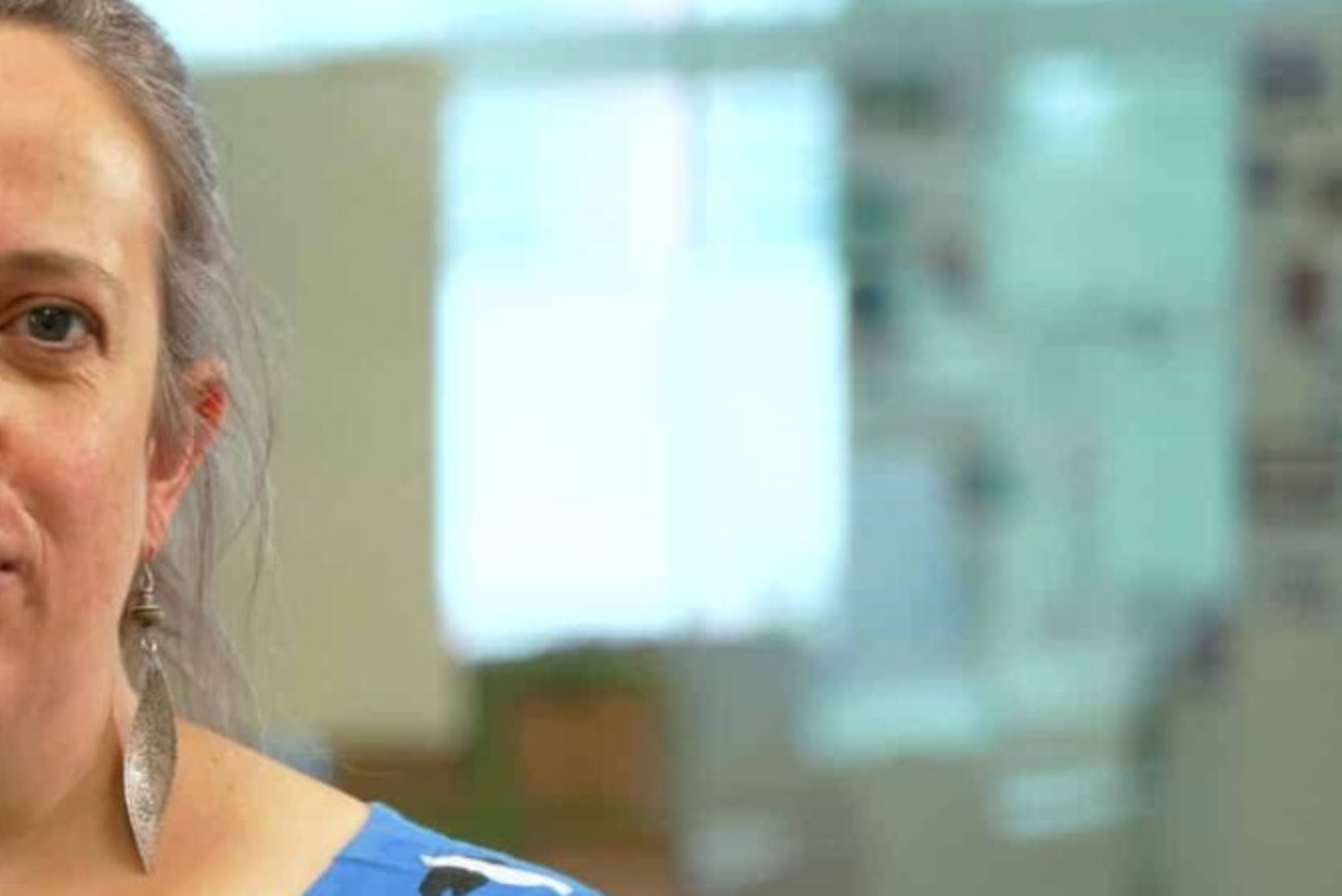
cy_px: 972
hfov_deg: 8.8
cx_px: -446
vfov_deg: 6.0
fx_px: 8540
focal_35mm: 229
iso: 100
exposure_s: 1/50
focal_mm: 75
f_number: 3.2
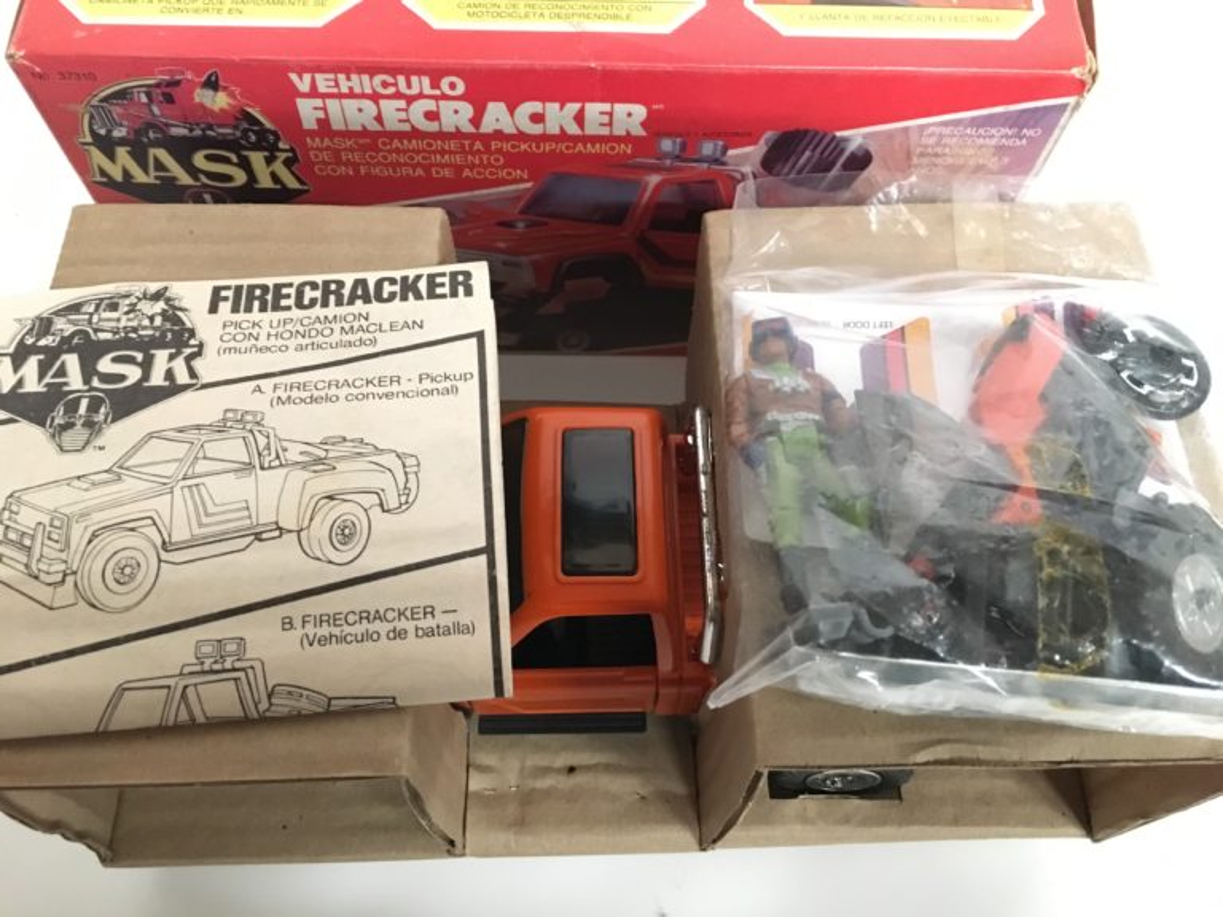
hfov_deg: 61.7
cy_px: 458
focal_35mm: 29
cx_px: 612
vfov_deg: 48.2
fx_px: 1025
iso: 320
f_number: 2.2
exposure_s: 1/17
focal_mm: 4.15
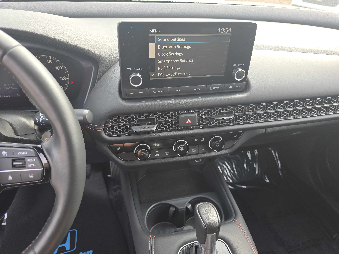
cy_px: 127
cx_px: 170
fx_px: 225
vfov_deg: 58.9
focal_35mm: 23
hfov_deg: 73.9
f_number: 1.7
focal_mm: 6.3
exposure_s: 1/100
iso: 25
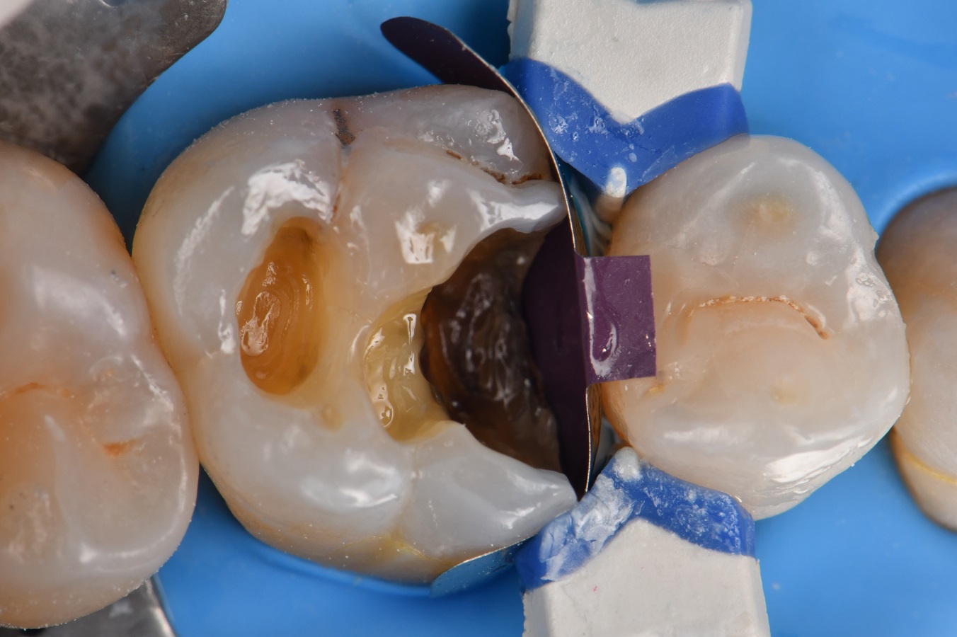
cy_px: 318
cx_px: 478
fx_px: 4171
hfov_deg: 13.1
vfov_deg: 8.7
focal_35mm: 157
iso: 200
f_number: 32
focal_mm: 105
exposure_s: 1/160
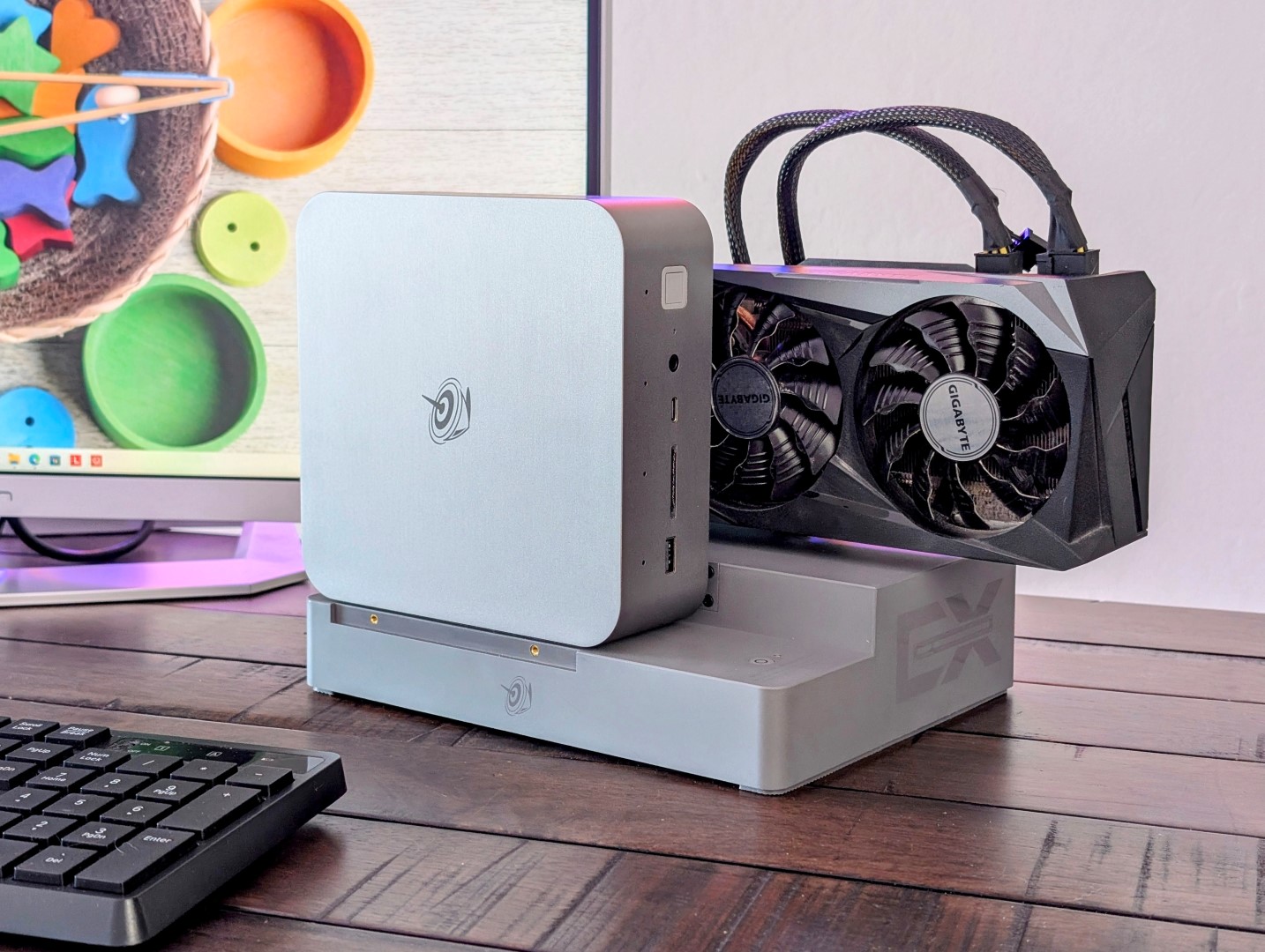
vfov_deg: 29.8
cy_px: 476
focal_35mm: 49
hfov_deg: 38.9
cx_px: 632
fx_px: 1793
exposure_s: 1/23.9
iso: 83
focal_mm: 6.9
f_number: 1.68
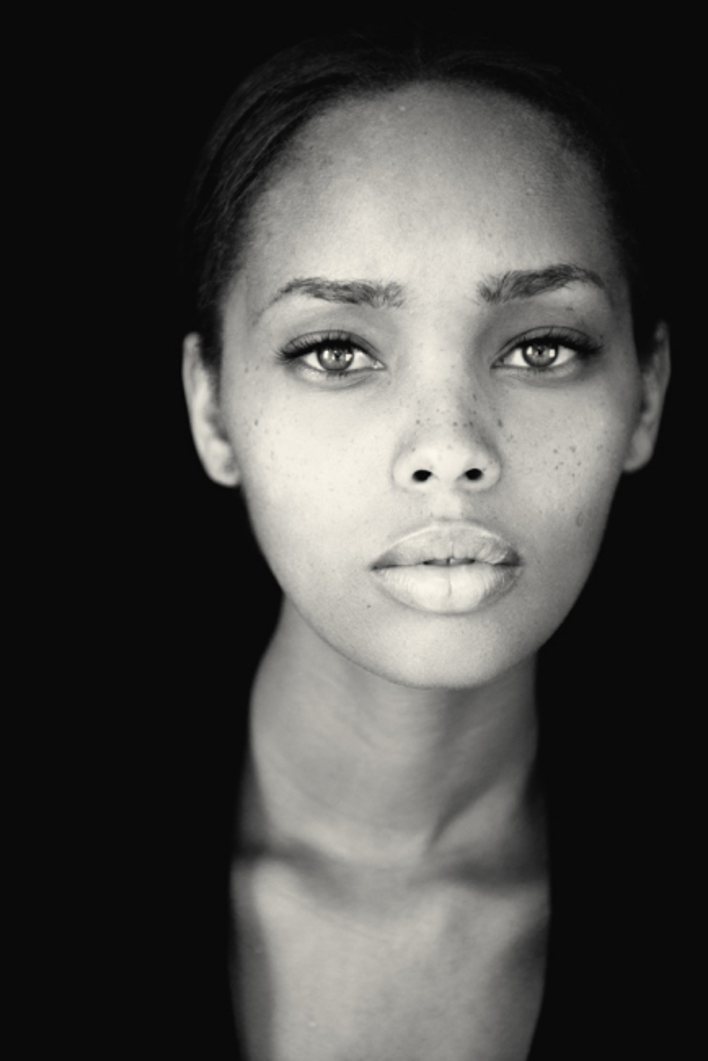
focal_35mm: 70
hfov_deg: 19.5
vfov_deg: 28.8
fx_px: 2063
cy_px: 530
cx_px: 354
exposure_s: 1/200
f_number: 2.8
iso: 640
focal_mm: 70
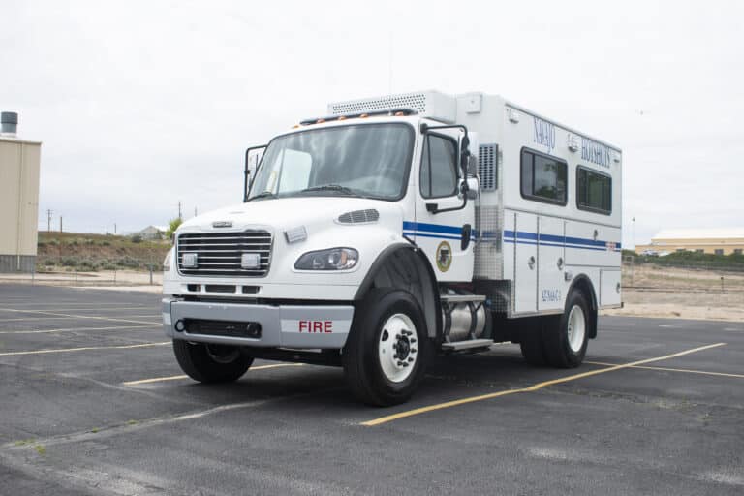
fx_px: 775
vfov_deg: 35.5
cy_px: 248
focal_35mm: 38
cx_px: 372
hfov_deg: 51.3
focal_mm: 25
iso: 100
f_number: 6.3
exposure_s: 1/400
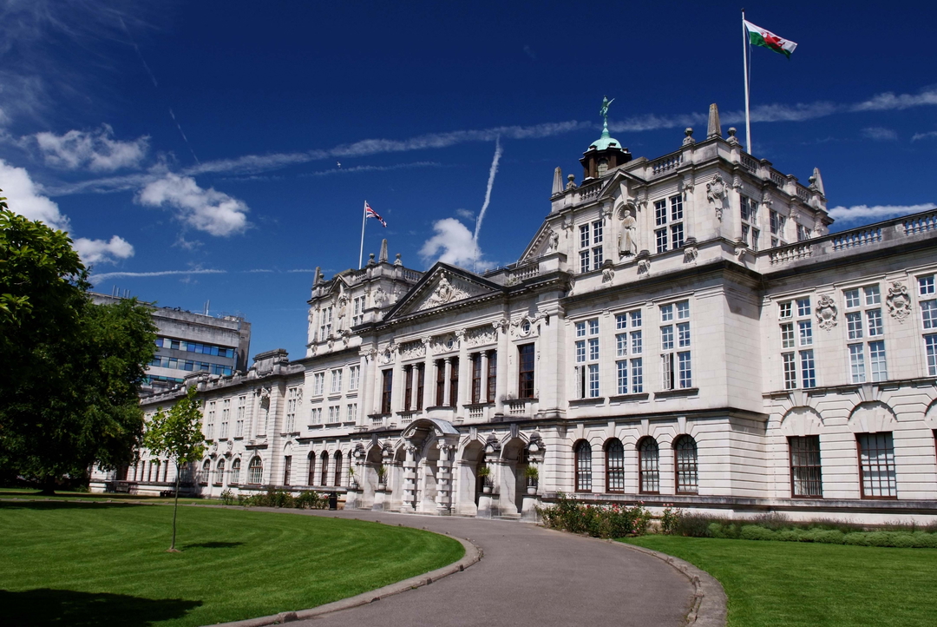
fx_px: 677
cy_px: 314
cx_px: 468
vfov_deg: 49.6
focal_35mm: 26
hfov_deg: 69.3
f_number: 8
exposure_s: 1/100
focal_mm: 17
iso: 125
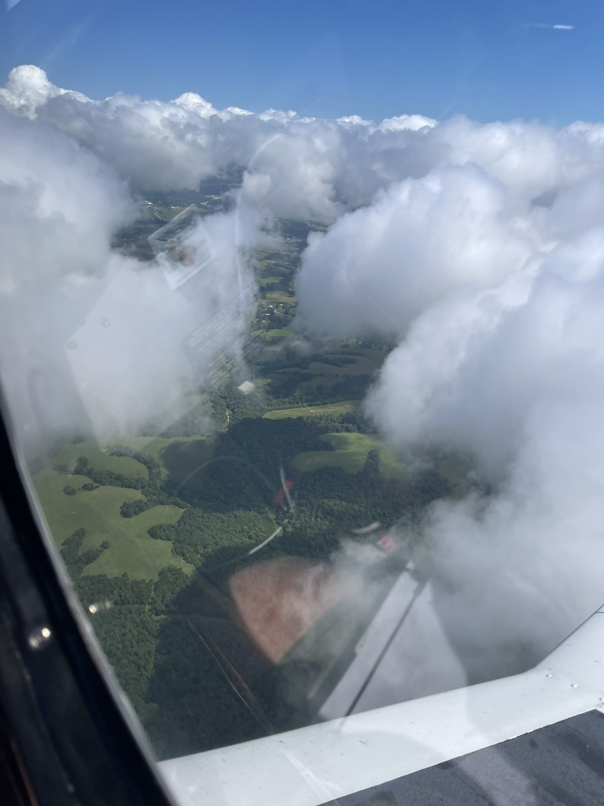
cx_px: 302
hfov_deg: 54.9
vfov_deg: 69.4
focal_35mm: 25
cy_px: 403
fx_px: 582
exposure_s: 1/3788
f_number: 1.6
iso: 32
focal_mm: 5.1
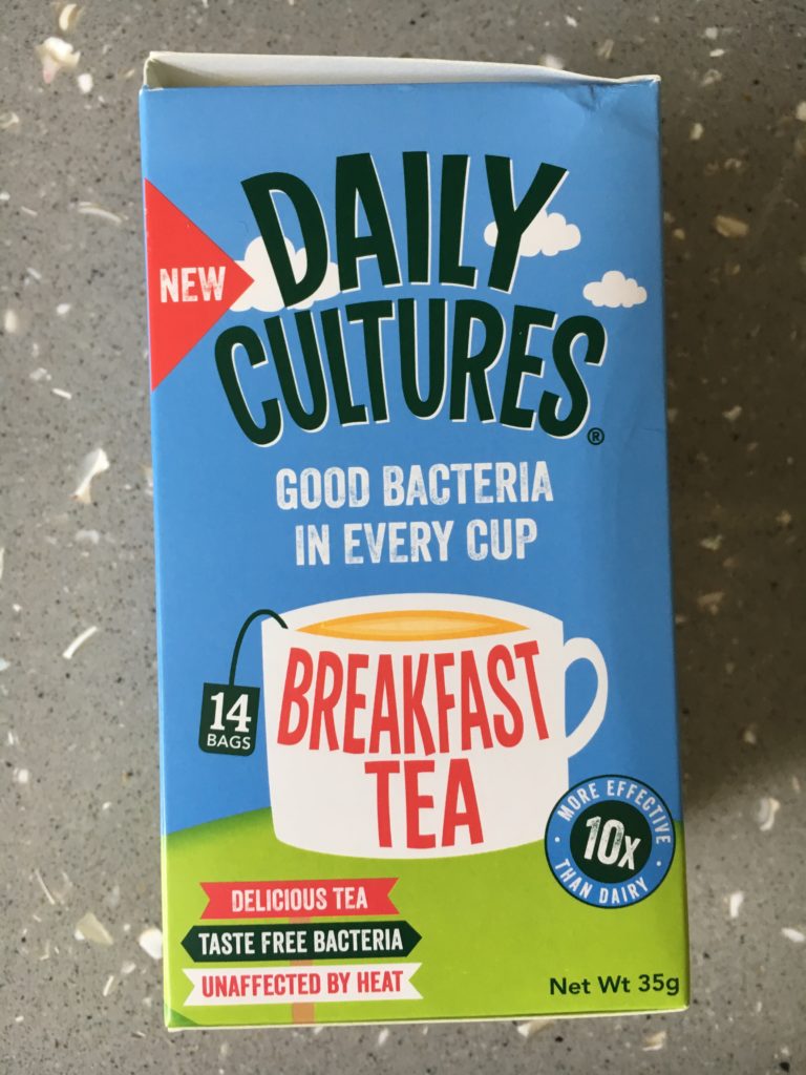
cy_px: 538
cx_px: 403
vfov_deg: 61.7
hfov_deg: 48.2
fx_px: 900
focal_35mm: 29
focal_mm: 4.15
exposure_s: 1/33
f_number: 2.2
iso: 100
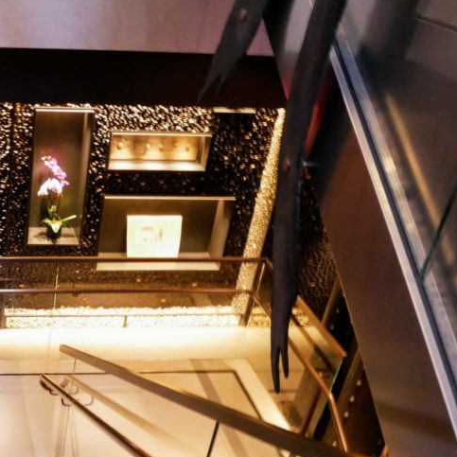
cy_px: 282
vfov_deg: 37.4
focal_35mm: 45
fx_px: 672
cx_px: -16
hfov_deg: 33.8
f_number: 3.5
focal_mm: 12
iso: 3200
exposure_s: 1/10
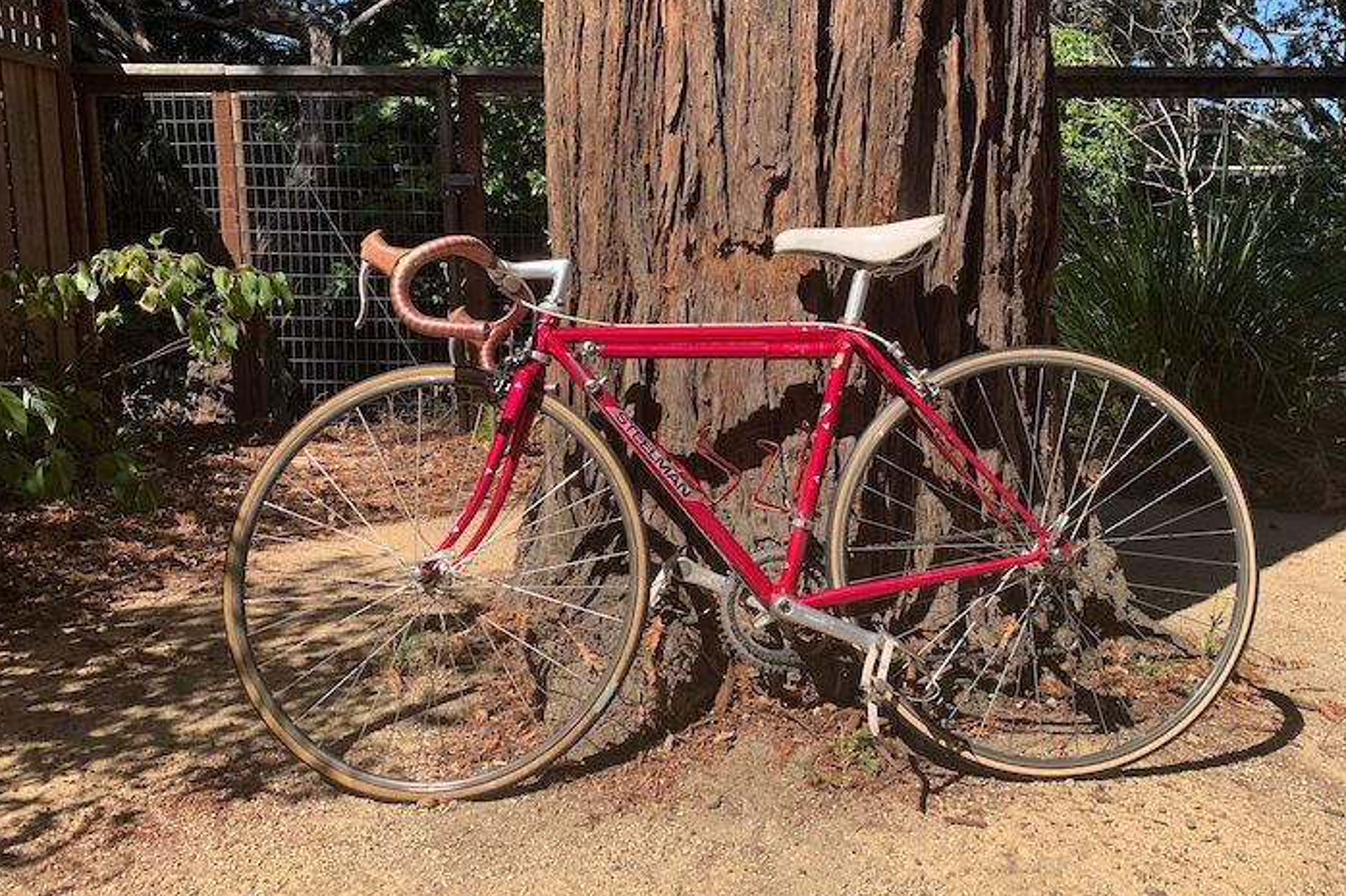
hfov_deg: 60.2
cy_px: 474
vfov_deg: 42.3
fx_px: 1159
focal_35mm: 31
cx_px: 731
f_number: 1.8
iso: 25
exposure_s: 1/1266
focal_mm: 4.25
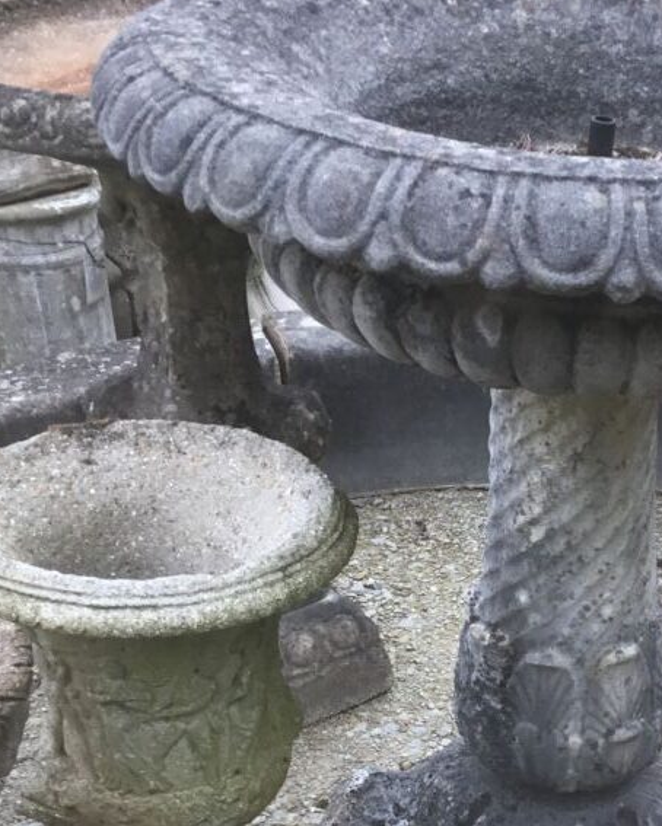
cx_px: 577
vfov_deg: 28.8
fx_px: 1567
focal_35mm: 64
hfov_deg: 23.3
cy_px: 676
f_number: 2.4
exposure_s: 1/100
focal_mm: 3.3
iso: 40
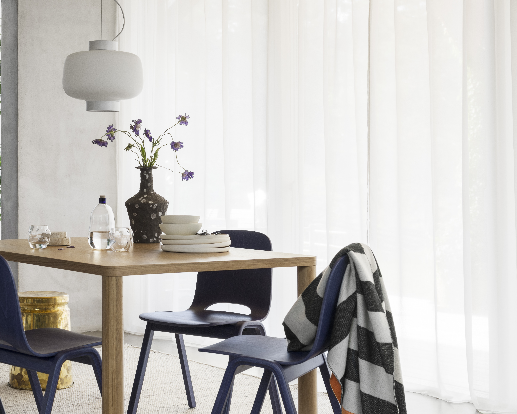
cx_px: 96
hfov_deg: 26.2
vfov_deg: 21.6
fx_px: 1086
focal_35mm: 71
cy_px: 196
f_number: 7.1
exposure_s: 1/30
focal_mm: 40
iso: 160
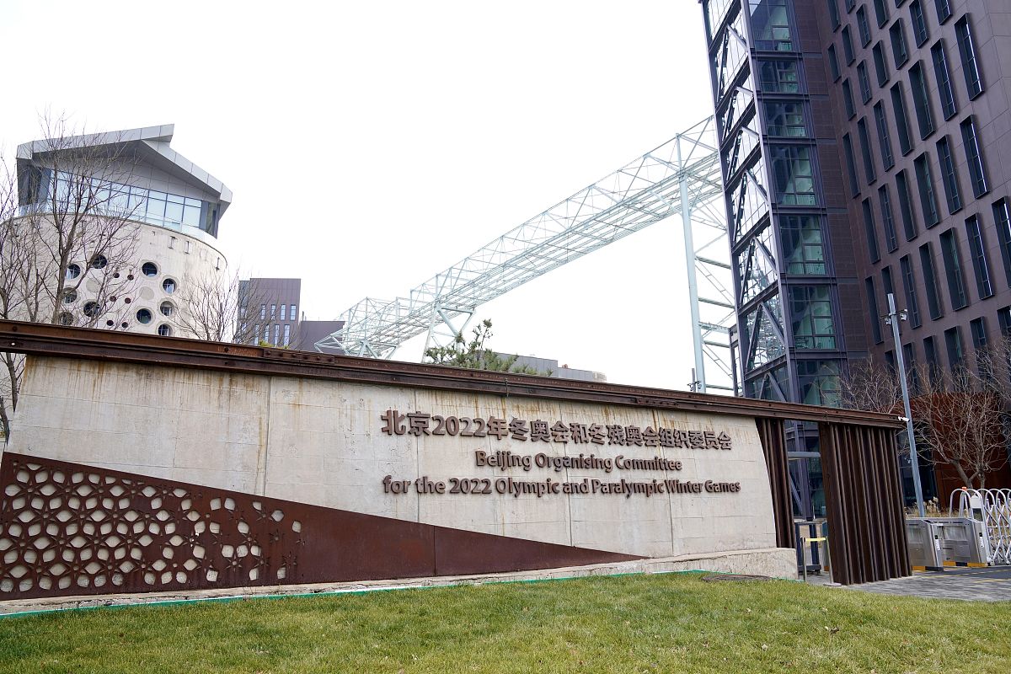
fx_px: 674
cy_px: 337
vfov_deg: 53.1
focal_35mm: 24
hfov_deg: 73.7
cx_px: 506
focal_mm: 24
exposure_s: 1/250
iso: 320
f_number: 5.6
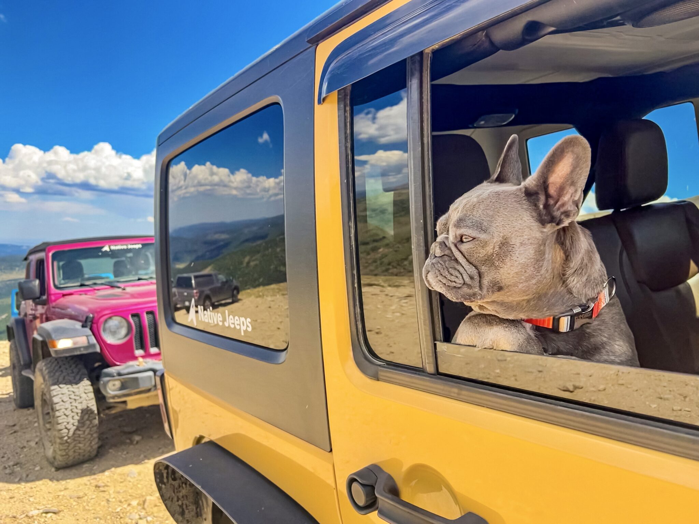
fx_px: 525
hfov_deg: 67.3
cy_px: 262
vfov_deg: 53.1
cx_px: 350
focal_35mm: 26
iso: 50
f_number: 1.5
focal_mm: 5.7
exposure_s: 1/1600
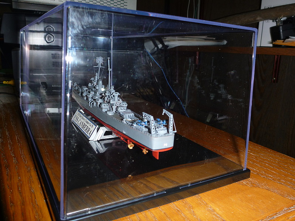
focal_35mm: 29
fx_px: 247
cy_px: 110
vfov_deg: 48.2
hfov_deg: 61.7
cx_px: 148
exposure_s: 1/60
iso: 100
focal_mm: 5.2
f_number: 3.4
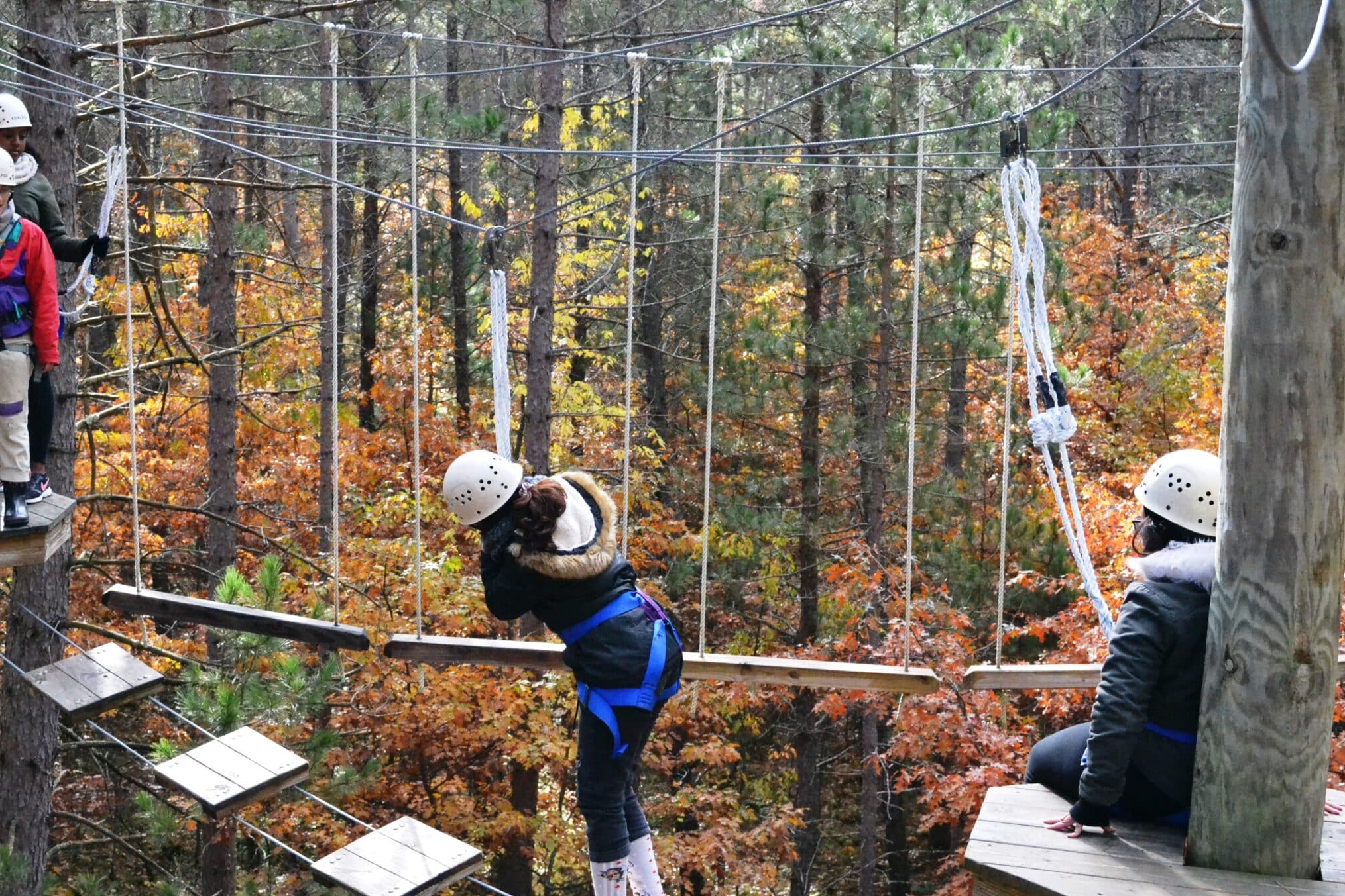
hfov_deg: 37.5
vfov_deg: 25.5
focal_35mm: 53
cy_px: 493
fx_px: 1980
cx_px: 628
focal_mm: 28
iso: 3200
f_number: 6.3
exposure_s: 1/1000
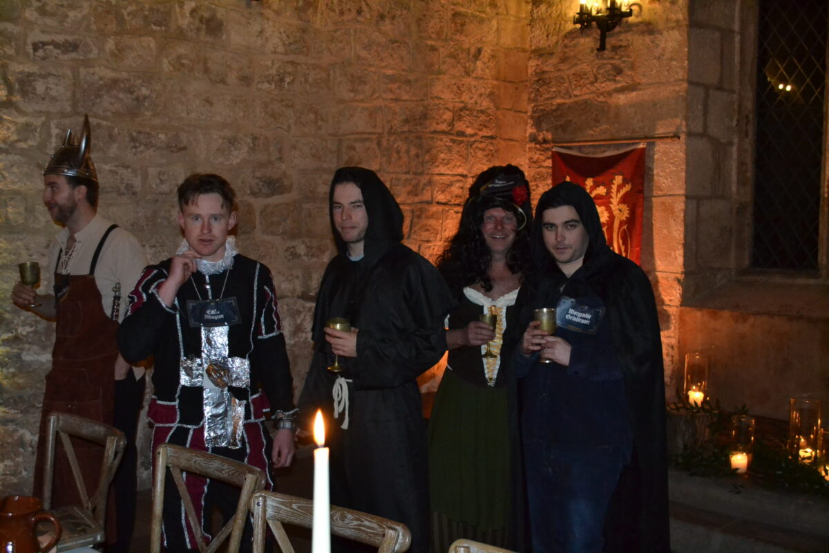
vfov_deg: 31.9
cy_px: 276
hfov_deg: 46.4
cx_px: 414
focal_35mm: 42
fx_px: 967
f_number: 4.5
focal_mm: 28
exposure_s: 1/60
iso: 2800
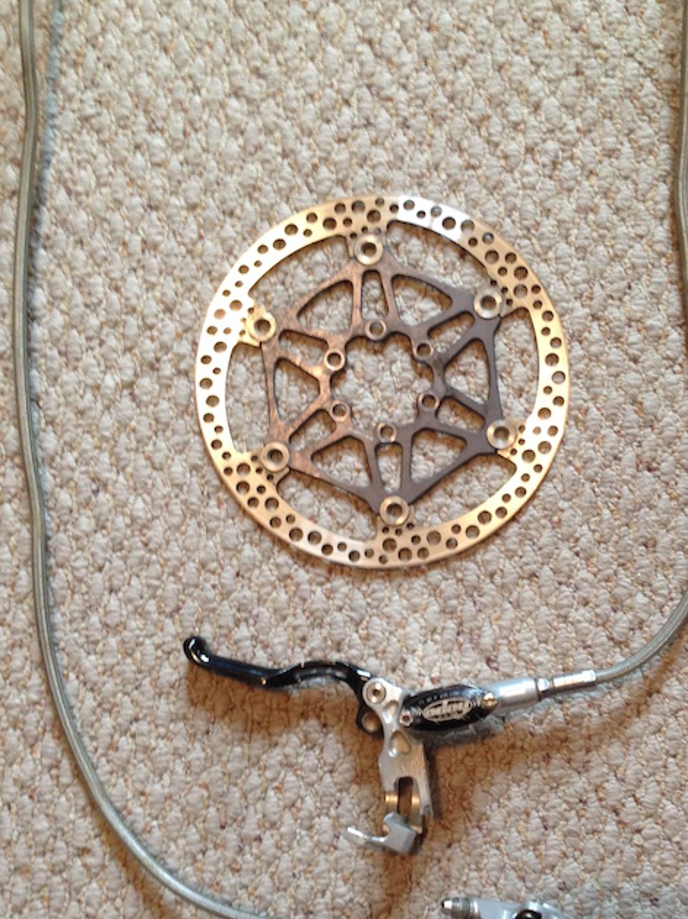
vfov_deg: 44.6
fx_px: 1114
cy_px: 552
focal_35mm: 42
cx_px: 419
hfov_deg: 34.2
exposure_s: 1/20
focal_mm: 4.12
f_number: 2.4
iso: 160
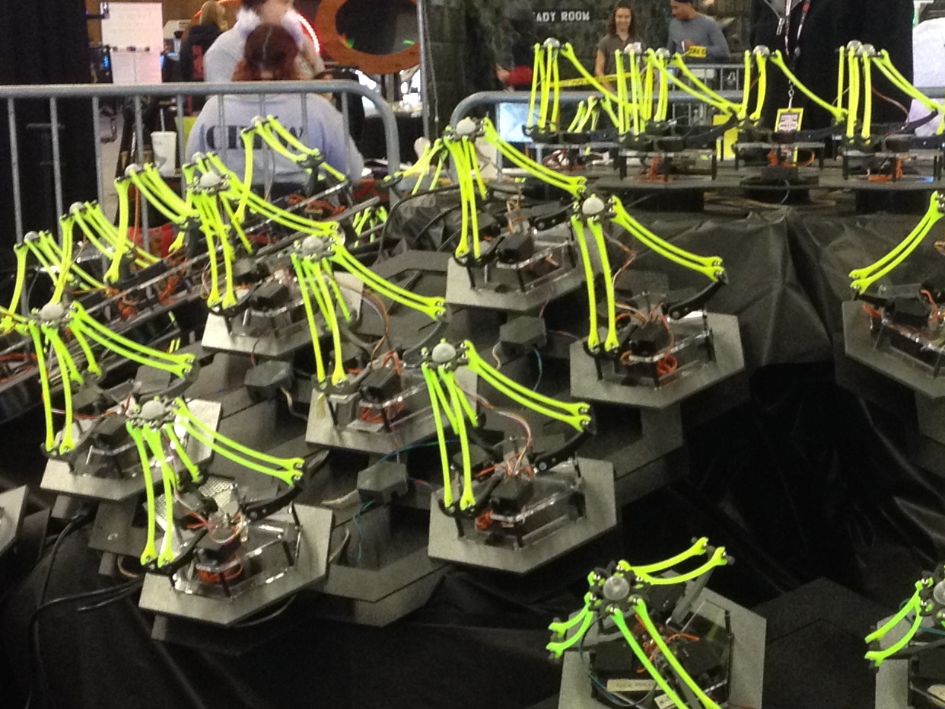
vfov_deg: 16.0
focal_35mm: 92
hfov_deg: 21.2
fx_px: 2511
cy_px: 475
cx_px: 644
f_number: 2.4
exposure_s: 1/20
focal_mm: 4.28
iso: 160
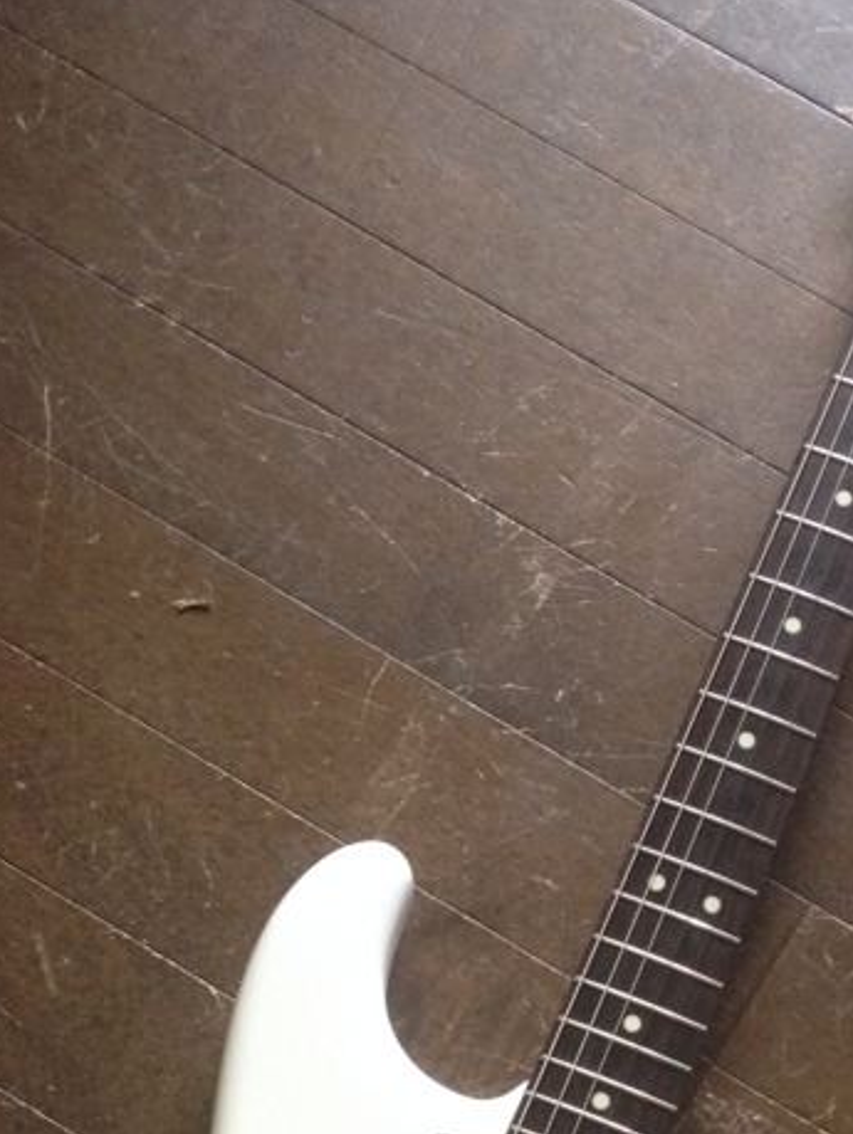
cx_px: 579
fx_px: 2559
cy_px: 1057
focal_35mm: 78
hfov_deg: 18.9
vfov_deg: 24.2
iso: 200
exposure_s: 1/20
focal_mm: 4.28
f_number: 2.4
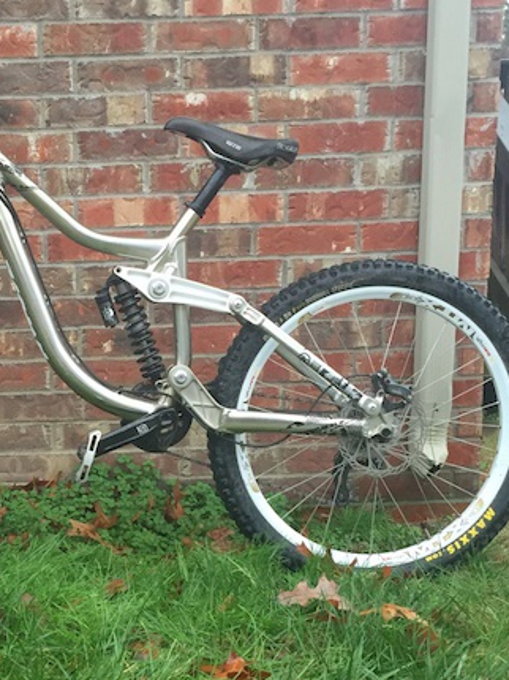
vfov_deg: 35.1
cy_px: 474
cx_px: 79
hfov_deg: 26.3
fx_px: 1060
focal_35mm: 54
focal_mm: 4.15
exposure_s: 1/30
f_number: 2.2
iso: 32
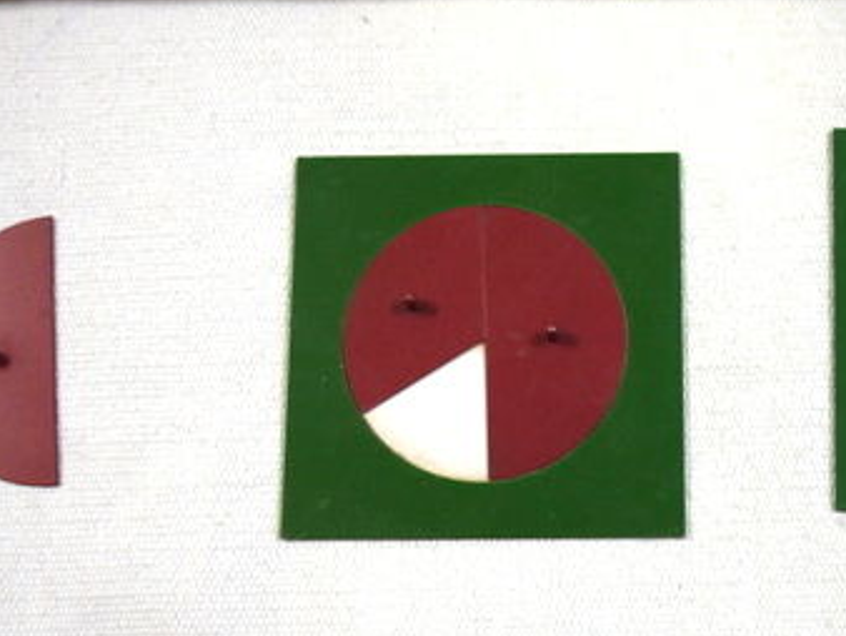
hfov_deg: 35.5
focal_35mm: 53
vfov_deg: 27.4
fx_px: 1296
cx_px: 616
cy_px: 428
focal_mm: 14
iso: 250
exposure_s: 1/60
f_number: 3.5
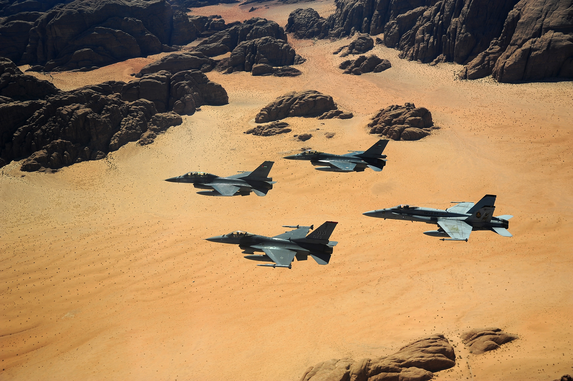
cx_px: 286
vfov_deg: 27.0
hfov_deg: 39.6
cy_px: 190
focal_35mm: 50
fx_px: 795
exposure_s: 1/400
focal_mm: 50
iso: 200
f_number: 6.3
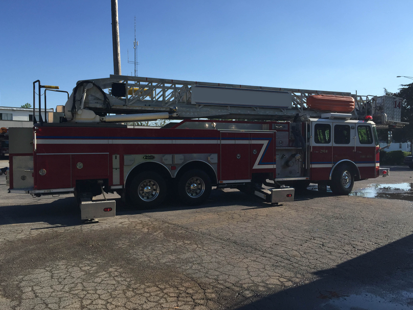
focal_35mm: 30
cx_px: 205
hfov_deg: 60.0
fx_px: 358
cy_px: 155
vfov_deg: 46.8
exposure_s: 1/1721
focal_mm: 4.15
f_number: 2.2
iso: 32
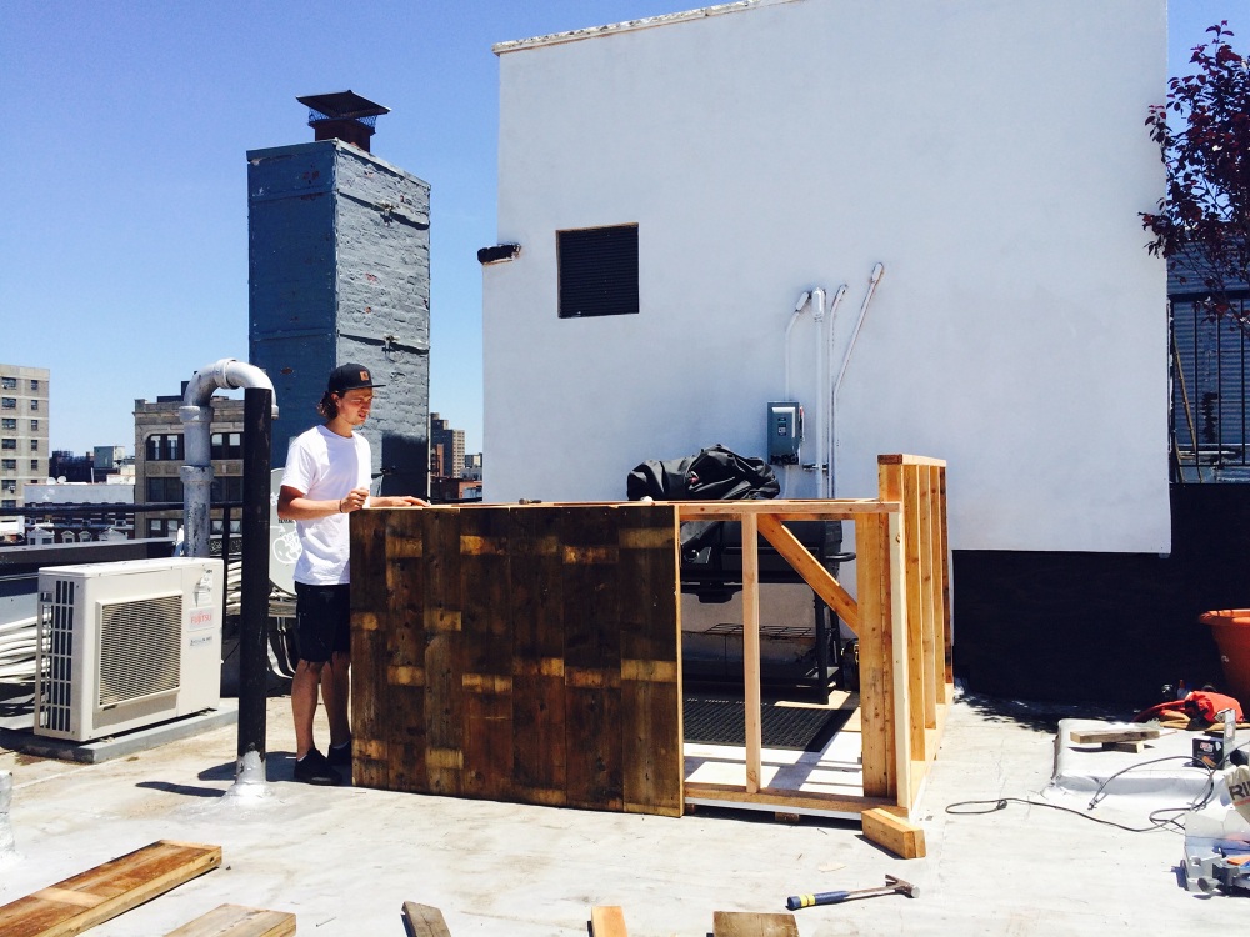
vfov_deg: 48.2
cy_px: 468
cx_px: 625
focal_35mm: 29
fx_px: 1047
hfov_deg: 61.7
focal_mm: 4.15
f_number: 2.2
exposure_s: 1/2564
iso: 32
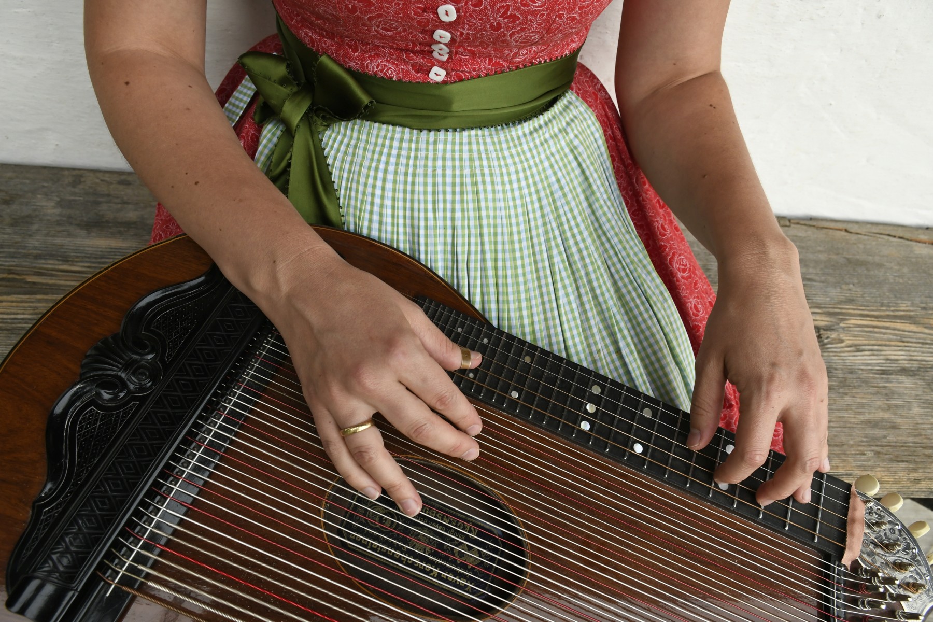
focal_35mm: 27
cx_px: 466
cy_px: 311
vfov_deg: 47.9
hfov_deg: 67.4
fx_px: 700
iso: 800
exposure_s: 1/125
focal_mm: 18
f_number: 5.6
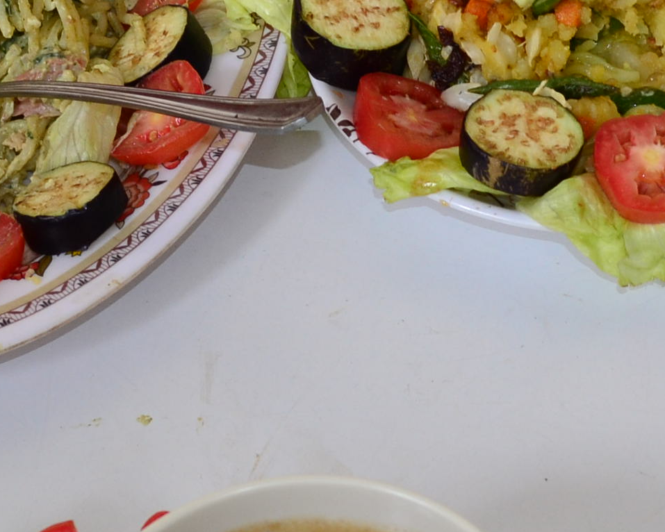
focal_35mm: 122
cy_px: 439
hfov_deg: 15.7
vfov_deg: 12.6
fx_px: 2402
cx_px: 236
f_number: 5
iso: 400
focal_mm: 24
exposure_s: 1/100
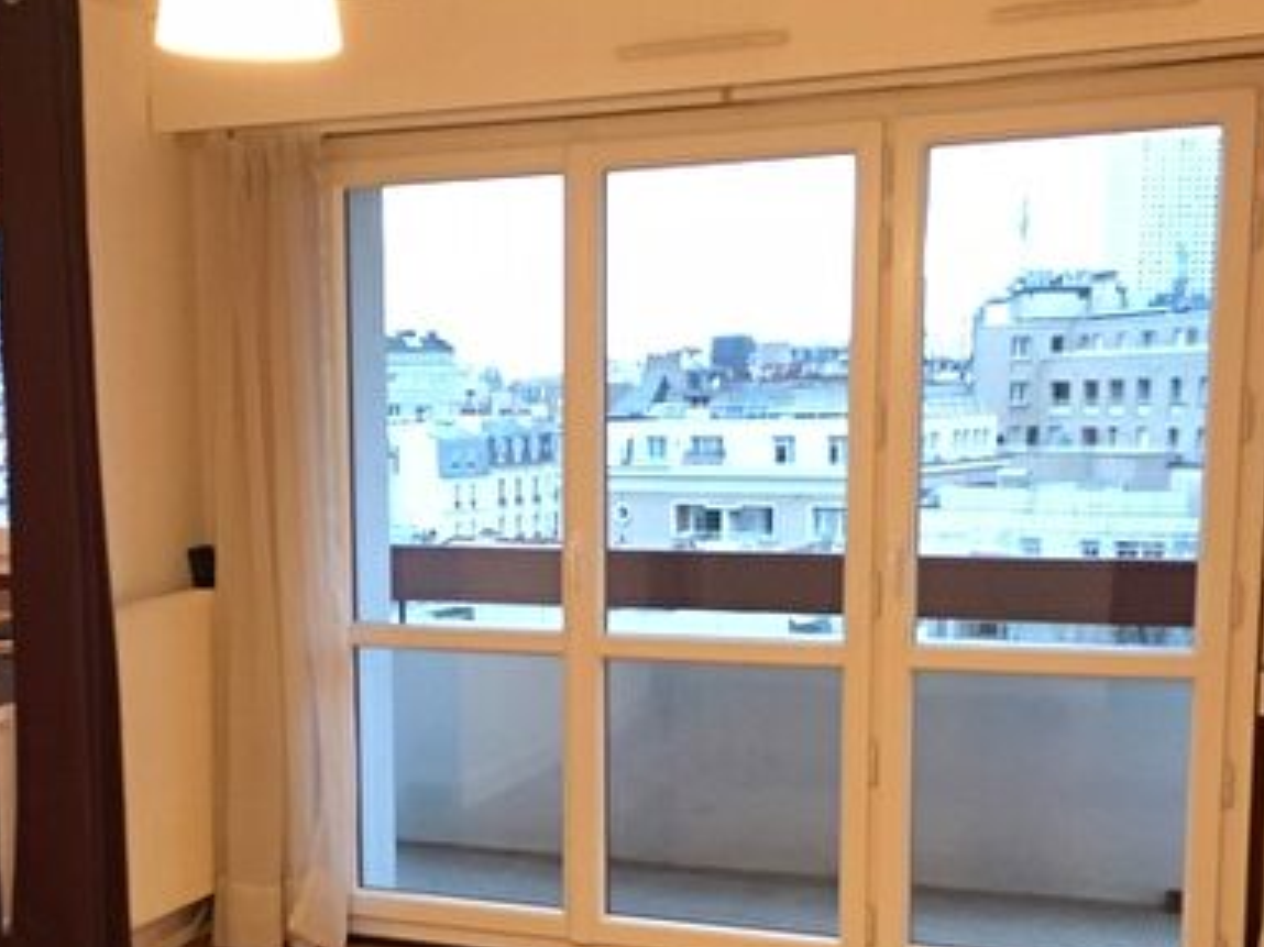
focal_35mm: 53
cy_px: 698
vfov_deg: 27.2
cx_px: 419
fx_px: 1935
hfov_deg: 35.8
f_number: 2.2
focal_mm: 4.15
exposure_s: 1/25
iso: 200
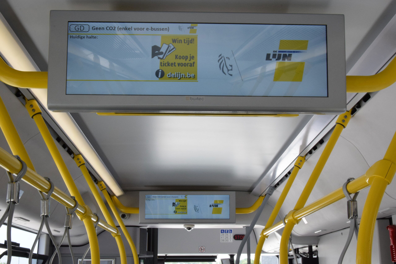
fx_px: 561
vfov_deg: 26.5
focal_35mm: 51
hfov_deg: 38.9
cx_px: 198
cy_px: 132
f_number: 25
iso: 1600
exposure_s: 1/50
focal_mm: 34
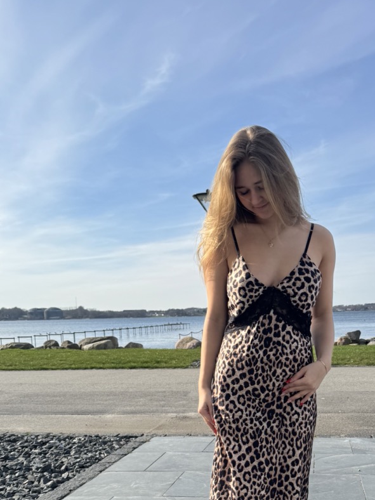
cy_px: 383
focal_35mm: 39
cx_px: 223
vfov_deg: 46.0
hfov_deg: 36.7
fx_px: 563
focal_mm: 6.86
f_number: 1.78
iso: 80
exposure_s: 1/4608
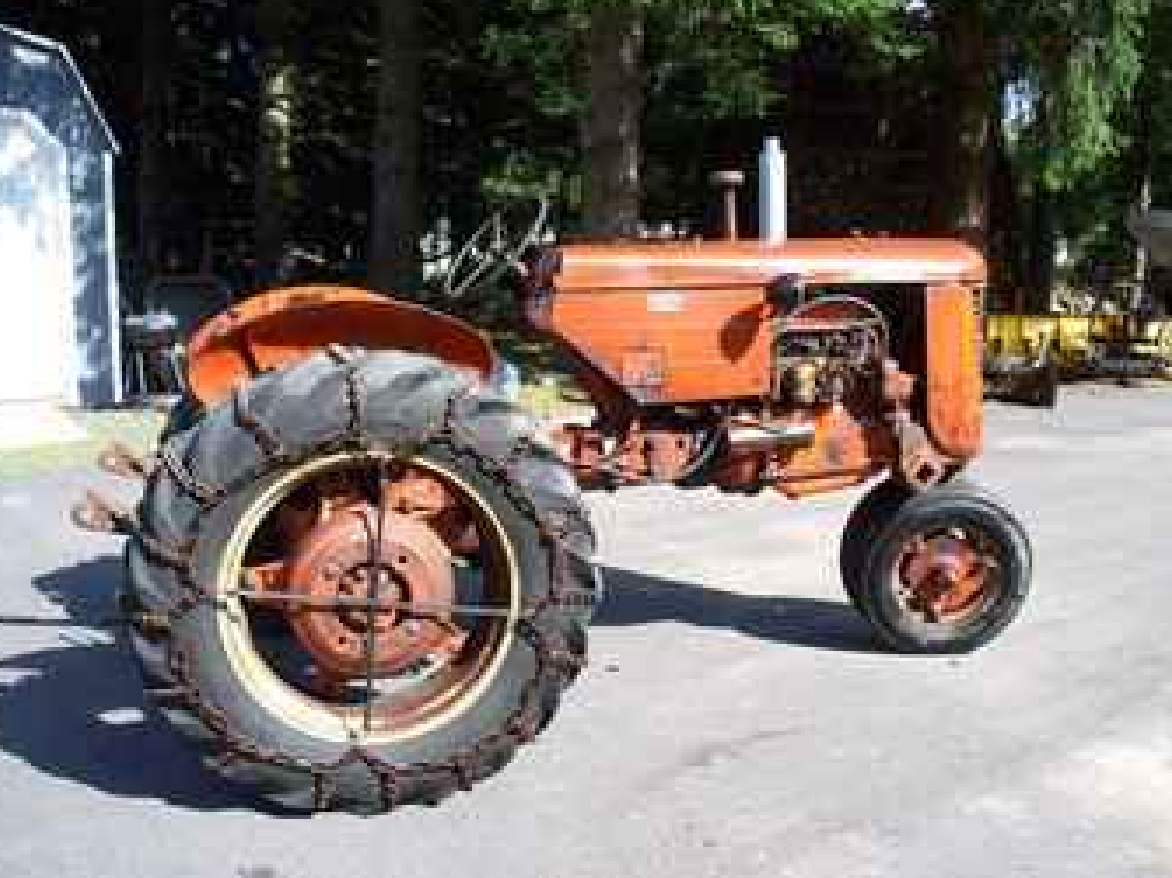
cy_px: 430
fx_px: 1252
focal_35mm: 37
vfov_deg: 38.6
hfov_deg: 50.2
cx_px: 577
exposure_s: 1/400
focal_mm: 7.54
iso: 80
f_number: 2.8
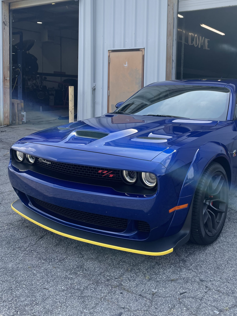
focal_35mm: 36
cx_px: 155
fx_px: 329
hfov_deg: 39.3
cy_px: 109
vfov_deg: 50.5
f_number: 1.6
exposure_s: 1/1233
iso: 32
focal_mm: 4.2
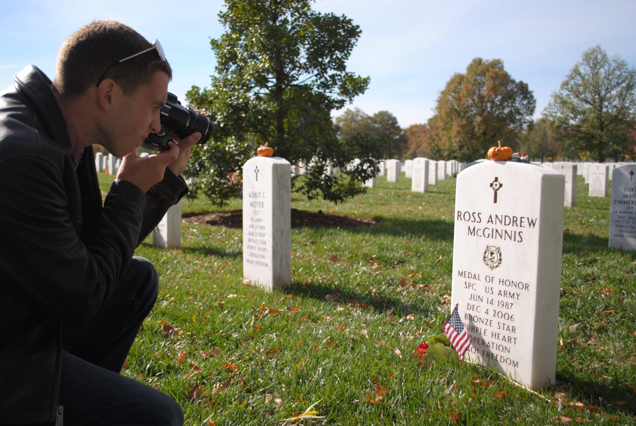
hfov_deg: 53.1
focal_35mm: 36
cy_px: 213
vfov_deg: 37.0
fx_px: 637
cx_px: 318
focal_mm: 24
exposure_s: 1/800
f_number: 4
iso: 100
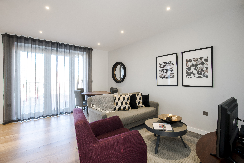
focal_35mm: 17
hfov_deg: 93.3
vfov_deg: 70.4
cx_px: 124
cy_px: 78
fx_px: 115
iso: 500
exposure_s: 1/8
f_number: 11
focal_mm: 16
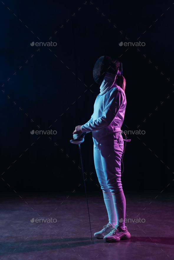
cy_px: 130
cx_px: 87
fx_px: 362
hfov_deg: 27.0
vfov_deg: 39.6
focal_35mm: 50
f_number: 6.3
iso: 125
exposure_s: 1/160
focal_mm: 50
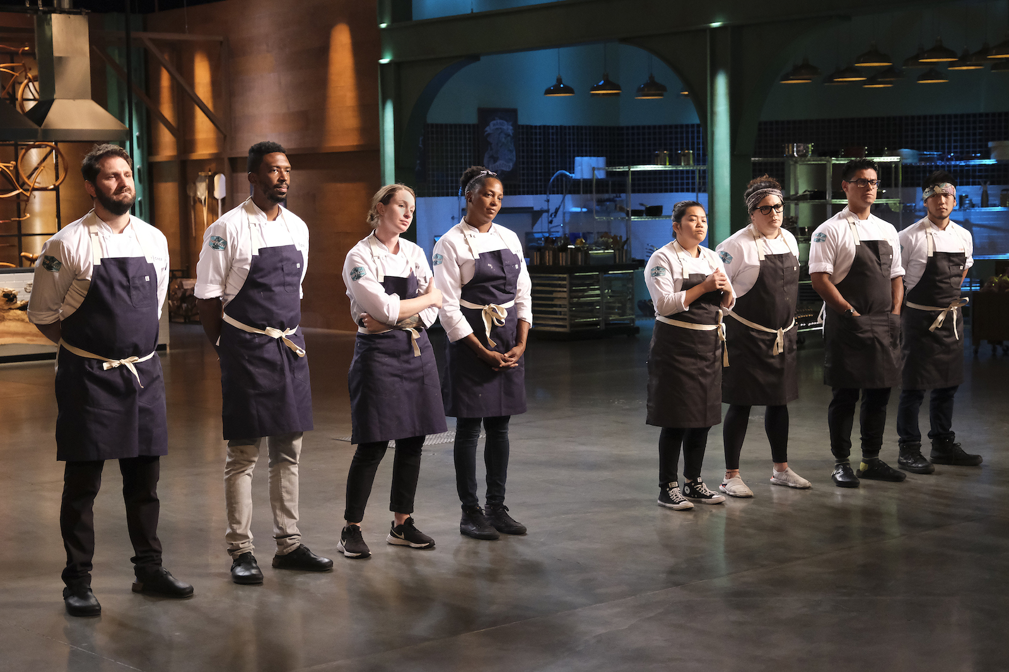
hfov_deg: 34.5
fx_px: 1625
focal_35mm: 58
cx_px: 504
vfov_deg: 23.4
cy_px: 336
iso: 5000
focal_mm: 38.8
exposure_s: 1/250
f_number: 2.8
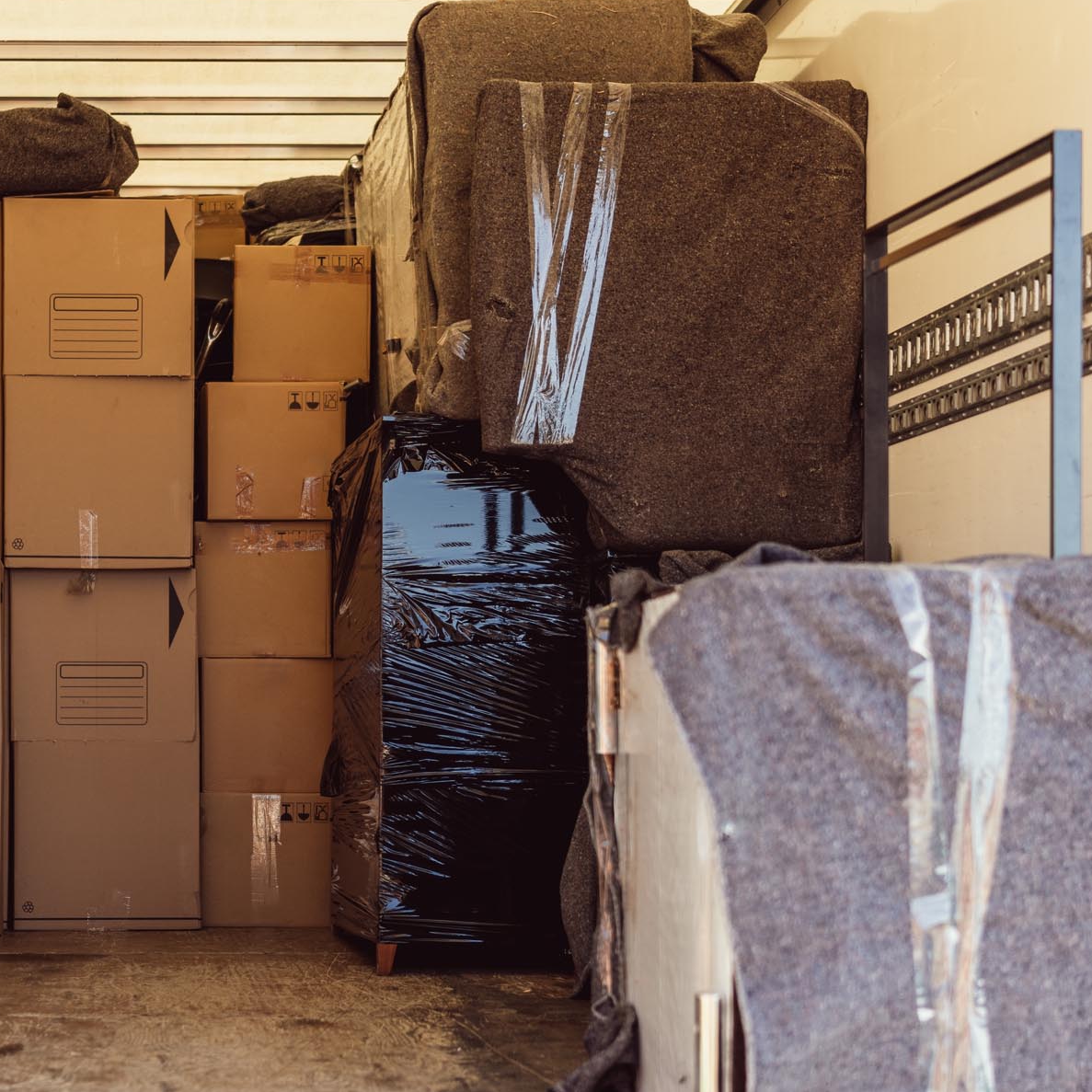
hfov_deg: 25.2
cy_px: 544
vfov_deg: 25.5
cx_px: 283
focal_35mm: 68
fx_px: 2414
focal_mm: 35
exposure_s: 1/640
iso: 100
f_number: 1.4
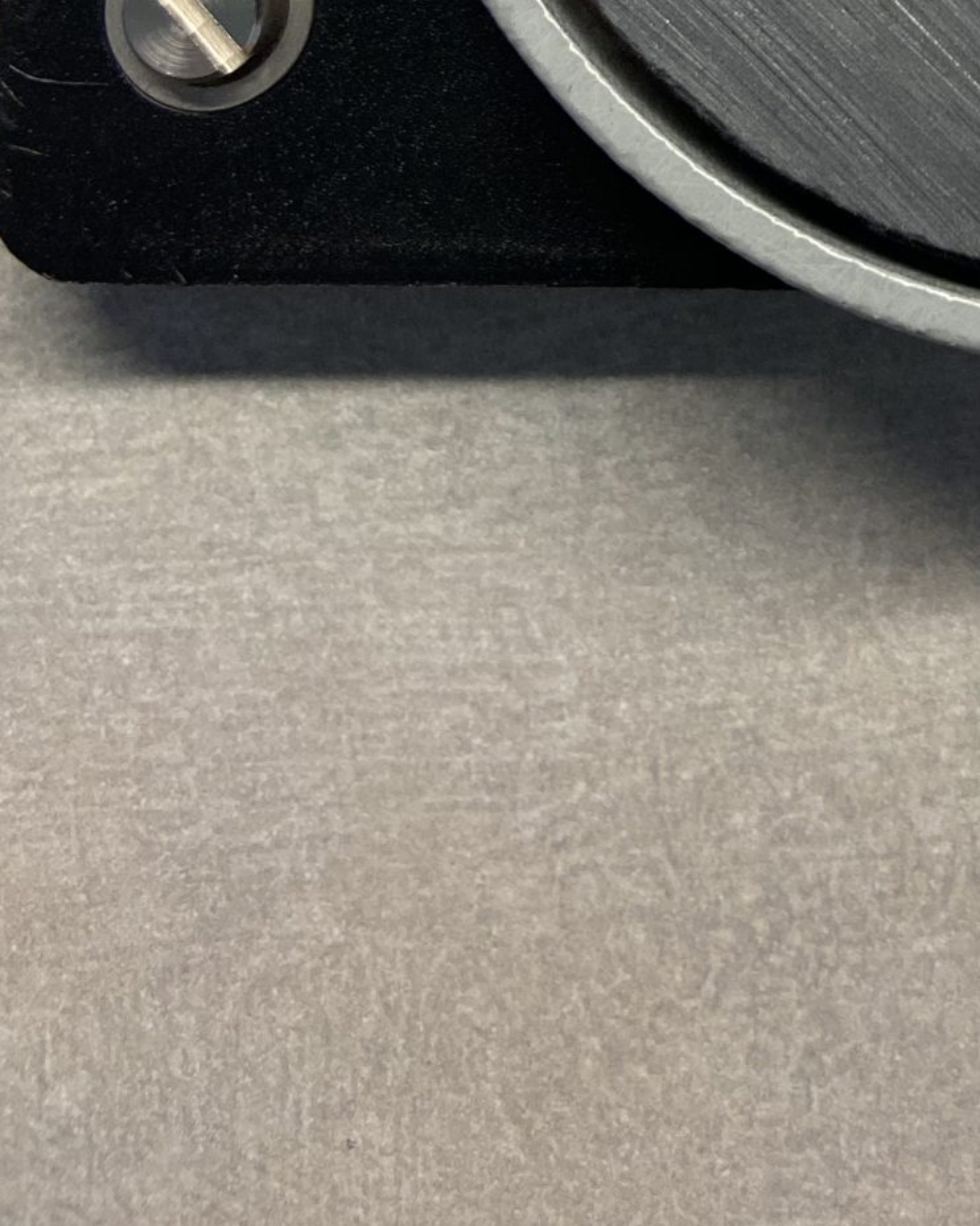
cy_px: -457
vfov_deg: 23.3
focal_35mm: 70
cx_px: 1152
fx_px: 2539
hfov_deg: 20.5
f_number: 1.8
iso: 125
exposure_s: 1/120
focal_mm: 4.25
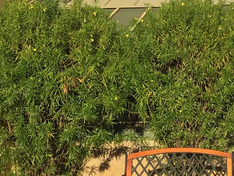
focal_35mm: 107
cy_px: 29
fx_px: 723
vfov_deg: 13.7
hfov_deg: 18.1
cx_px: 214
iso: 25
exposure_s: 1/1018
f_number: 2.4
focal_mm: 3.3
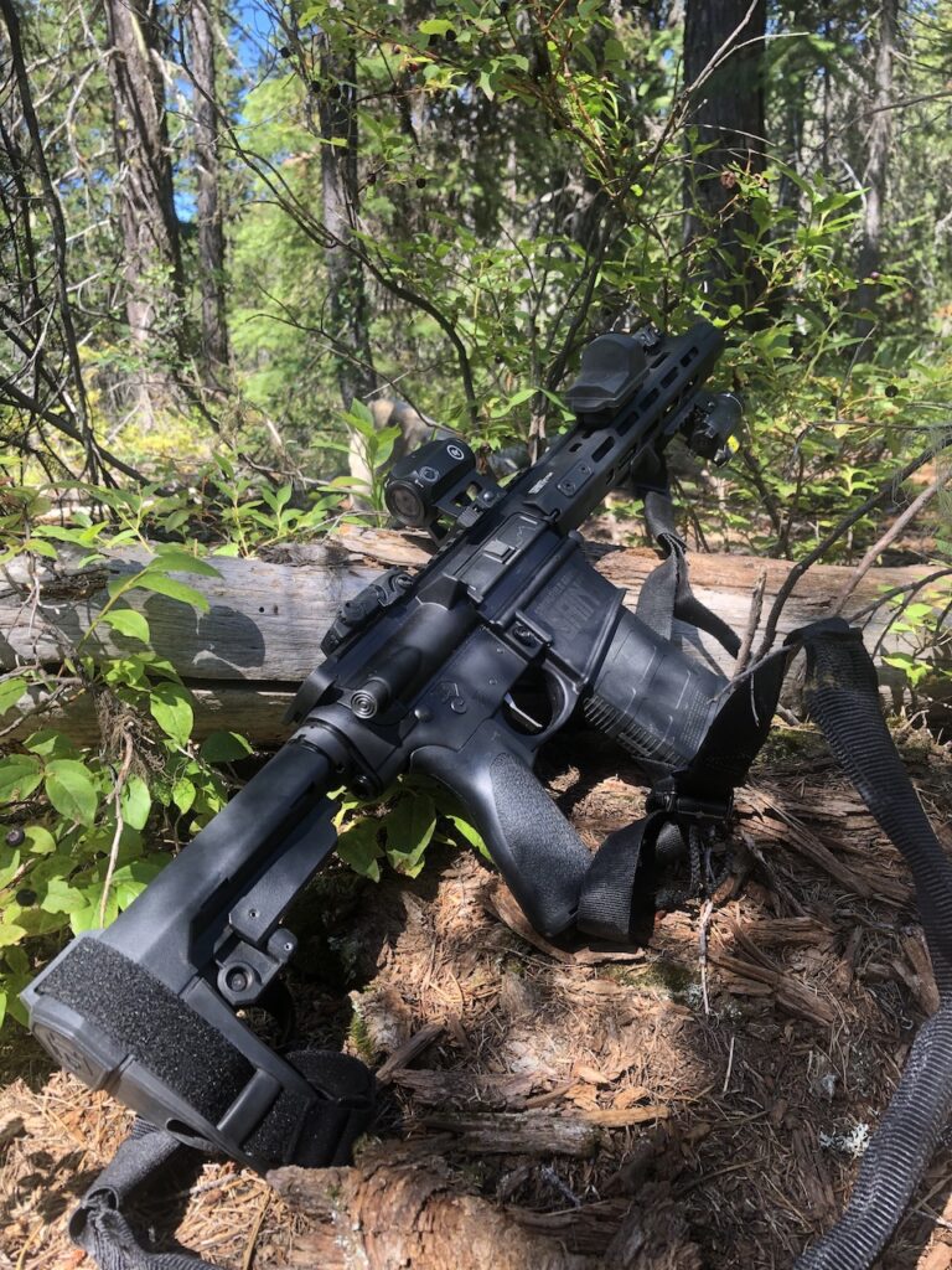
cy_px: 635
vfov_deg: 63.4
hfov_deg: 49.7
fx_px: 1027
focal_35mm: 28
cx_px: 476
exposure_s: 1/120
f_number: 1.8
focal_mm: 3.99
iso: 25
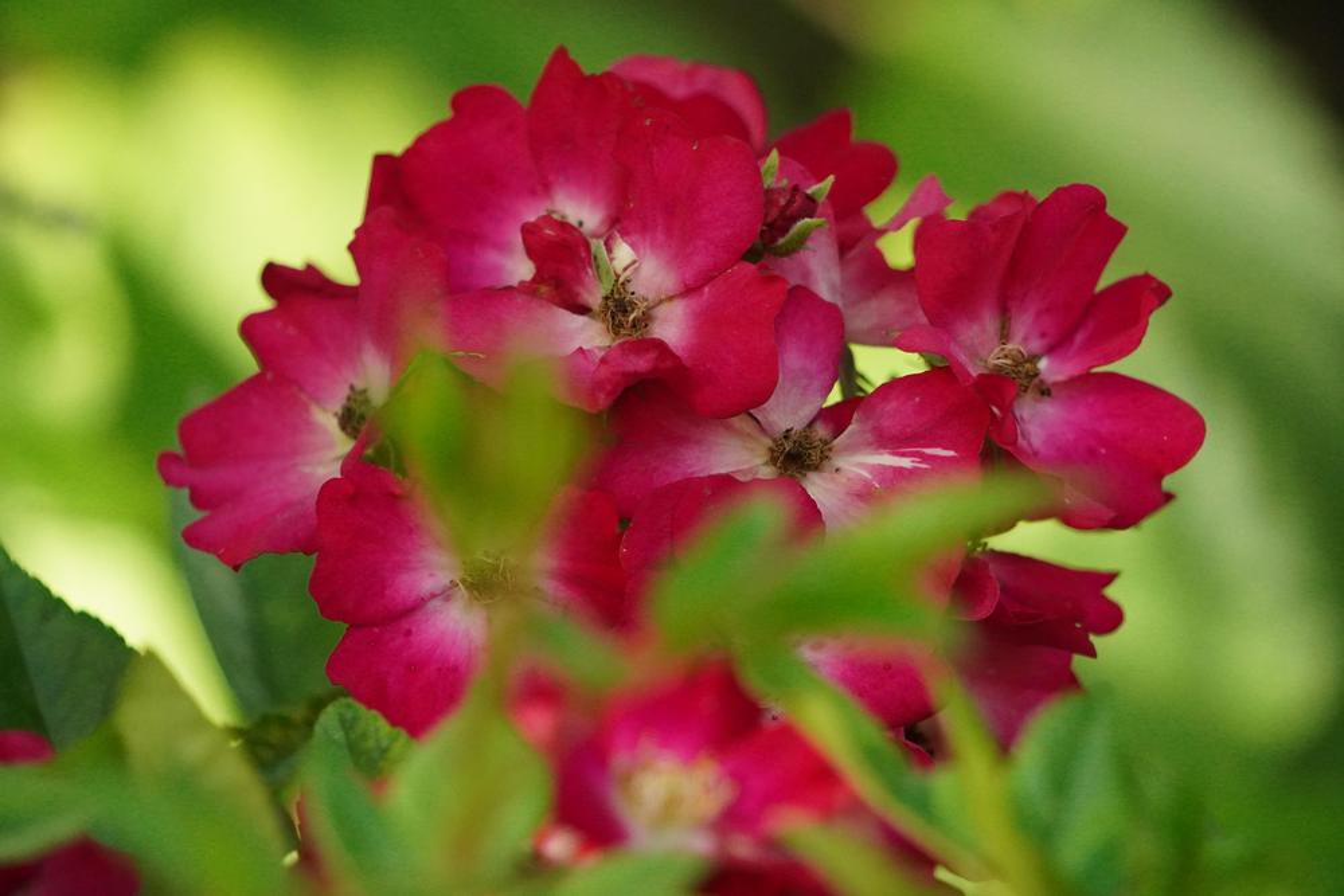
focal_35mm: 280
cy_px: 448
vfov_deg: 4.9
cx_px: 672
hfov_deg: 7.3
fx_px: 10473
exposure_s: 1/320
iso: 4000
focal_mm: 187
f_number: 6.3
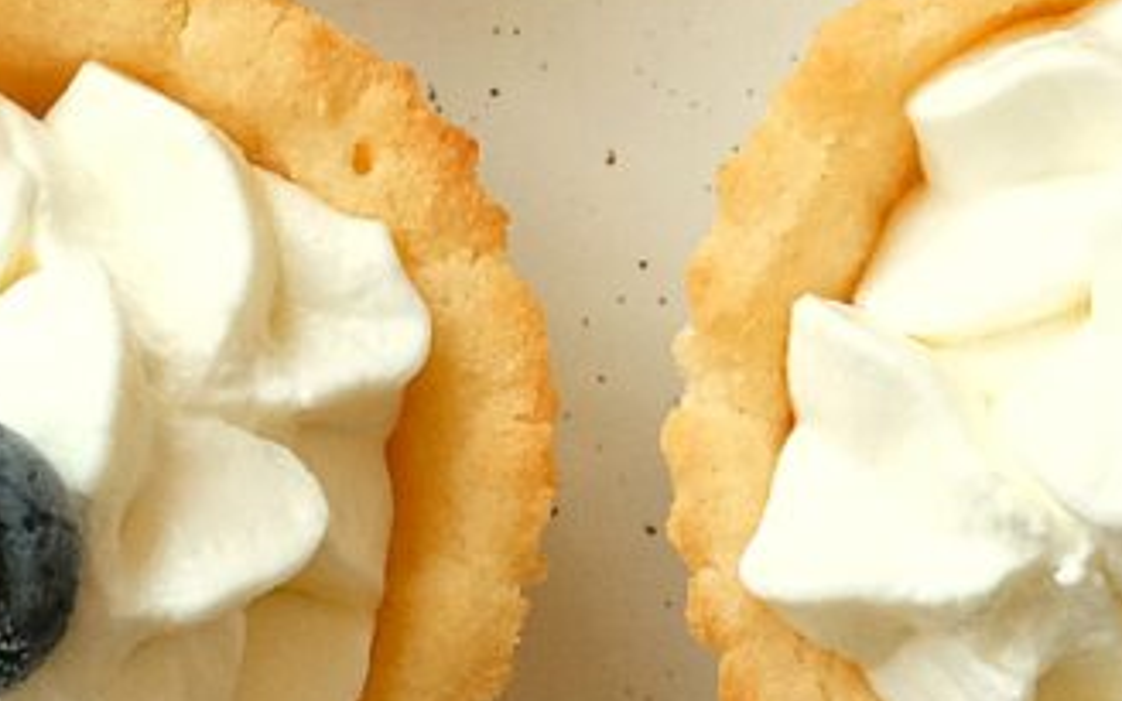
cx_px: -547
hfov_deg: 9.5
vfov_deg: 6.1
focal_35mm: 215
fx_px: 6574
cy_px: -157
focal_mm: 30.2
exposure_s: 1/70
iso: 2500
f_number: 9
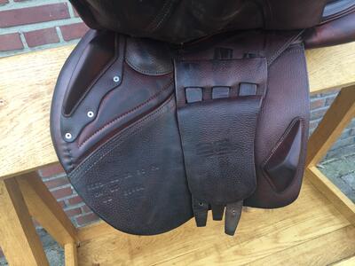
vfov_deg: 48.2
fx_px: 297
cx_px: 178
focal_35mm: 29
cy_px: 133
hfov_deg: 61.7
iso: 32
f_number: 2.2
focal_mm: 4.15
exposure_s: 1/50
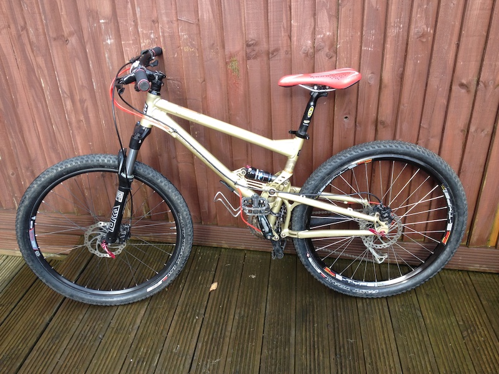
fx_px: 505
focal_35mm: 35
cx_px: 250
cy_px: 187
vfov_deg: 40.7
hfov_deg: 52.6
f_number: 2.4
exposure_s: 1/120
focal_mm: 4.28
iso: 50
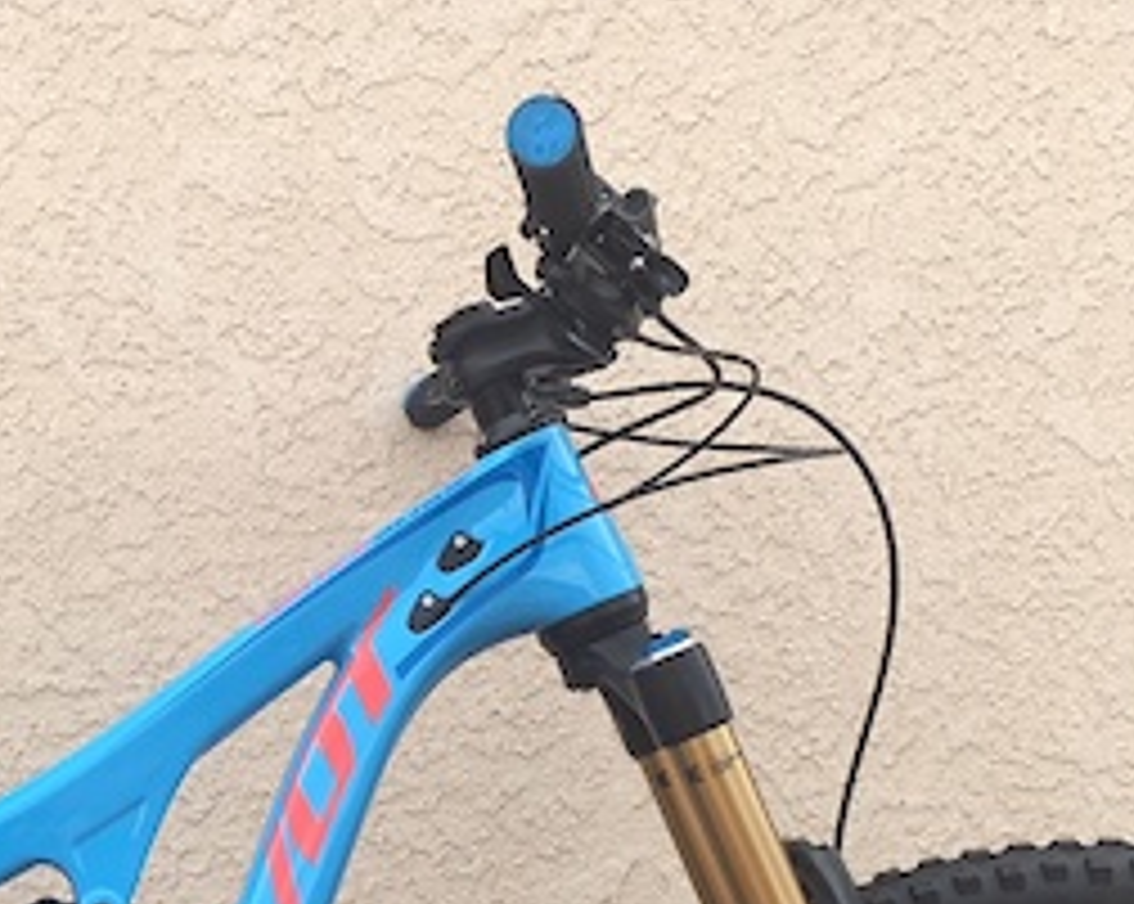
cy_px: 1129
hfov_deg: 20.7
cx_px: 40
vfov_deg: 16.3
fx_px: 3017
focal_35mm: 90
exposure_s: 1/407
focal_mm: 4.15
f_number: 2.2
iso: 25
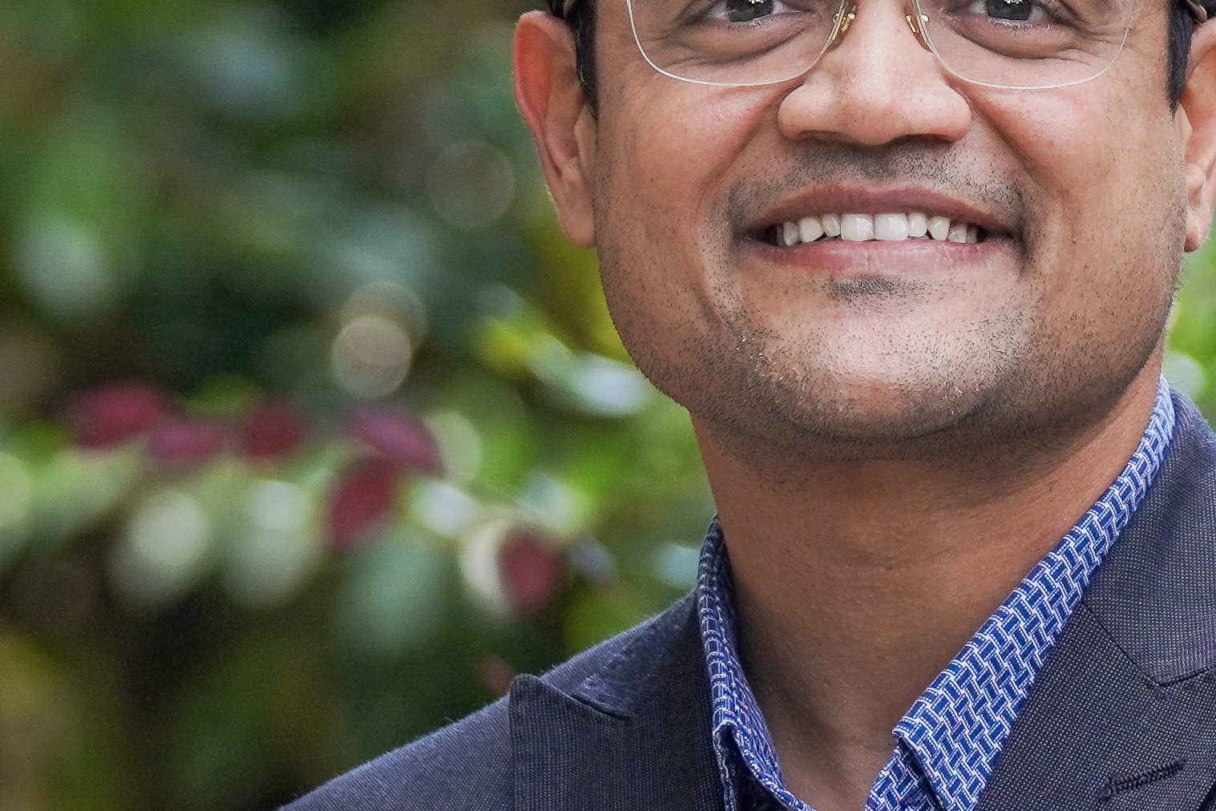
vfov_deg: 2.1
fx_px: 22093
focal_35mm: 654
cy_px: 274
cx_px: 988
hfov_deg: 3.2
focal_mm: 128
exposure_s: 1/1000
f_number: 3.5
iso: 250
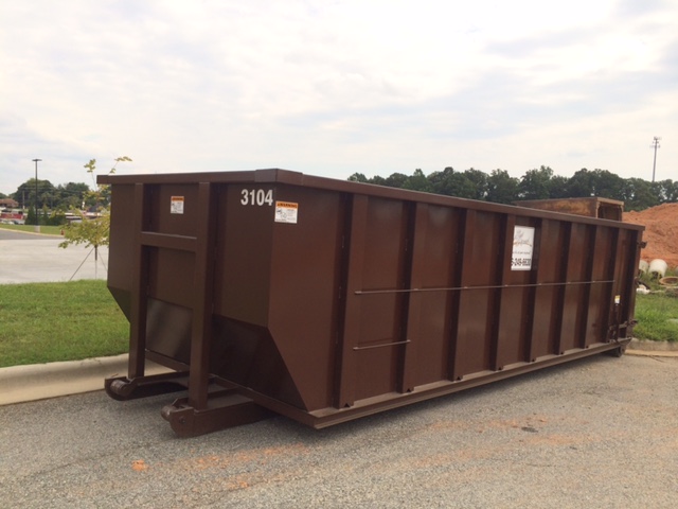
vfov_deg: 46.8
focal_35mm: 30
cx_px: 339
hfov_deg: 60.0
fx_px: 588
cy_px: 254
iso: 50
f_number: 2.2
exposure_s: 1/1866
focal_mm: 4.12
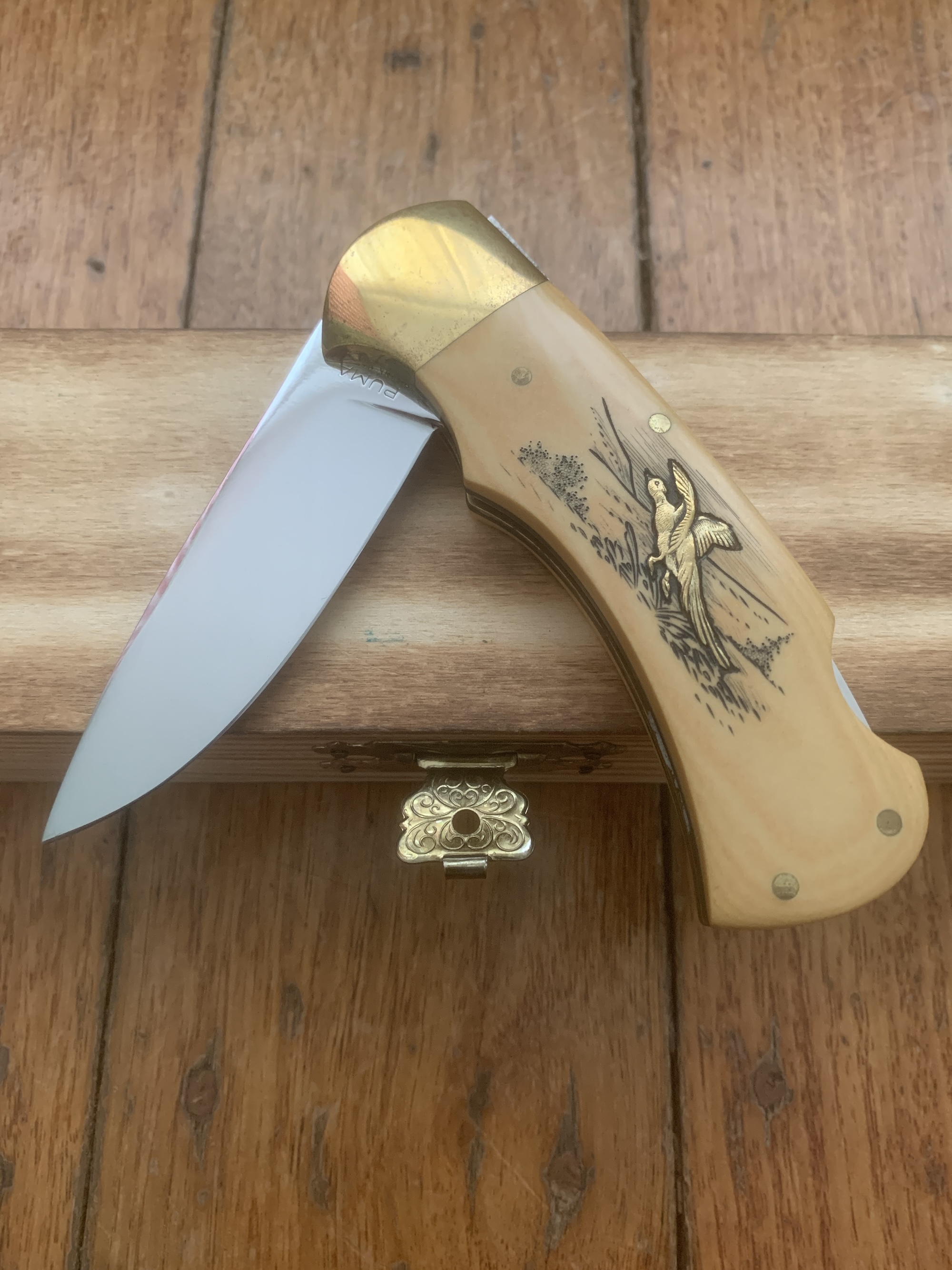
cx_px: 476
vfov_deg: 67.3
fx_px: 953
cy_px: 635
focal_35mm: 26
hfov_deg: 53.1
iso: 400
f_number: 1.8
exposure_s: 1/60
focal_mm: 4.25
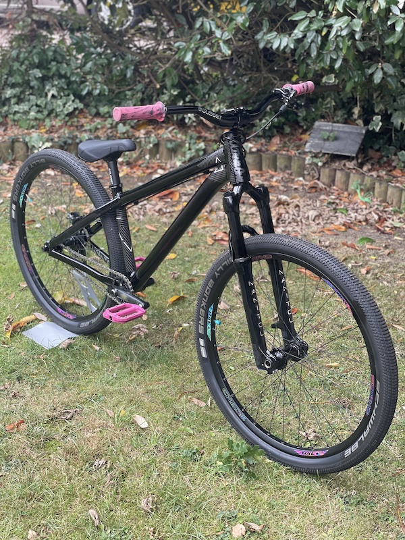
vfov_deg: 36.8
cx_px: 202
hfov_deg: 28.0
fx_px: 811
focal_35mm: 52
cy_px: 270
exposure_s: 1/122
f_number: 2
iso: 64
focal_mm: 6
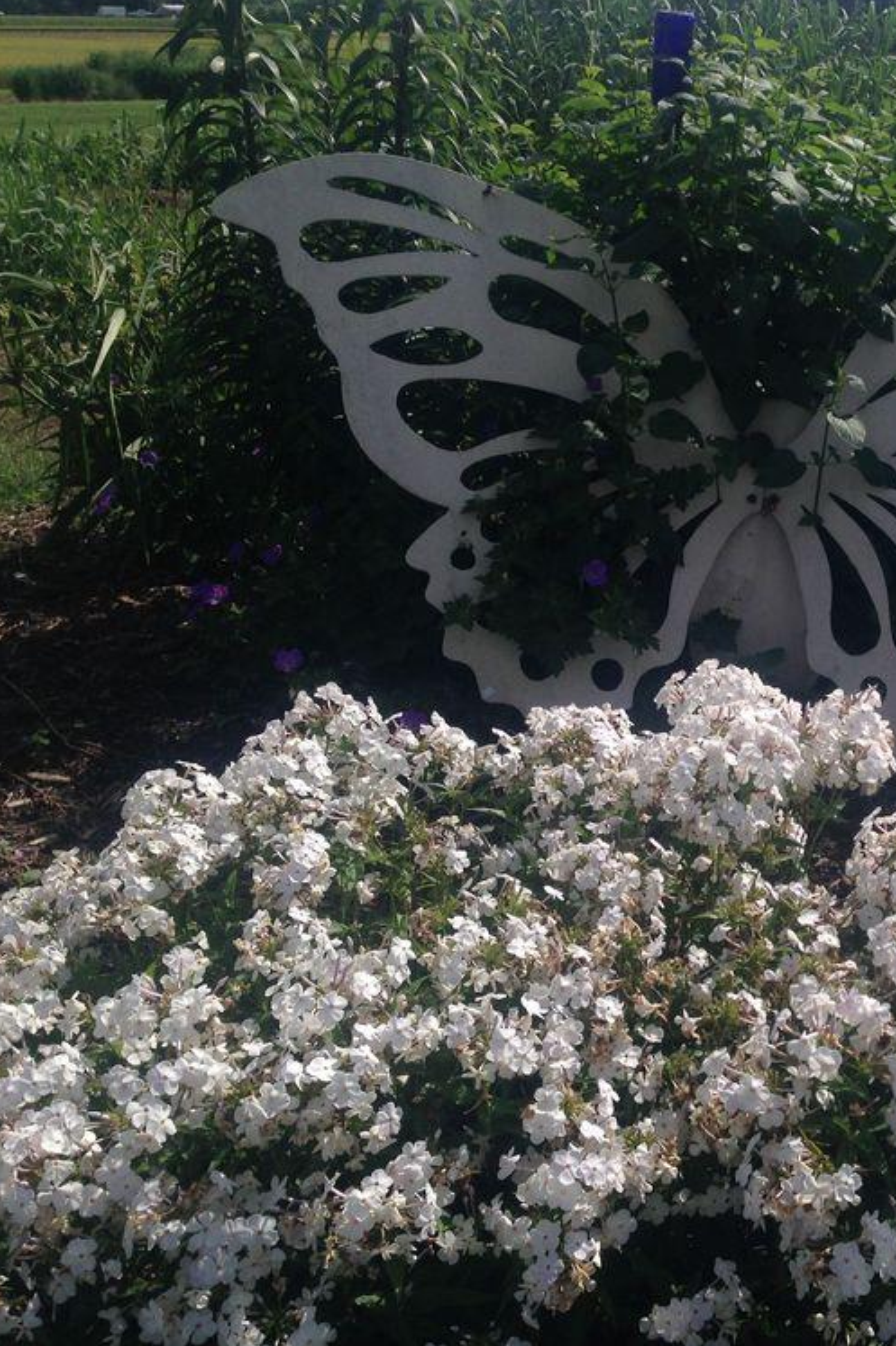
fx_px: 1718
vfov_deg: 42.8
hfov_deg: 27.9
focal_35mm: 46
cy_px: 671
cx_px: 838
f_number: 2.4
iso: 50
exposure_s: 1/2710
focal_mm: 4.12
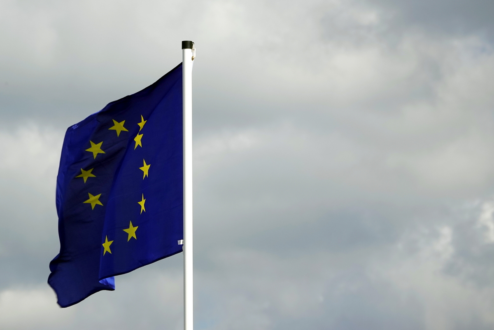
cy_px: 165
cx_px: 247
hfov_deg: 9.6
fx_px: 2937
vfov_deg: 6.4
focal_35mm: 214
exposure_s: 1/640
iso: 100
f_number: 4
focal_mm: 78.39
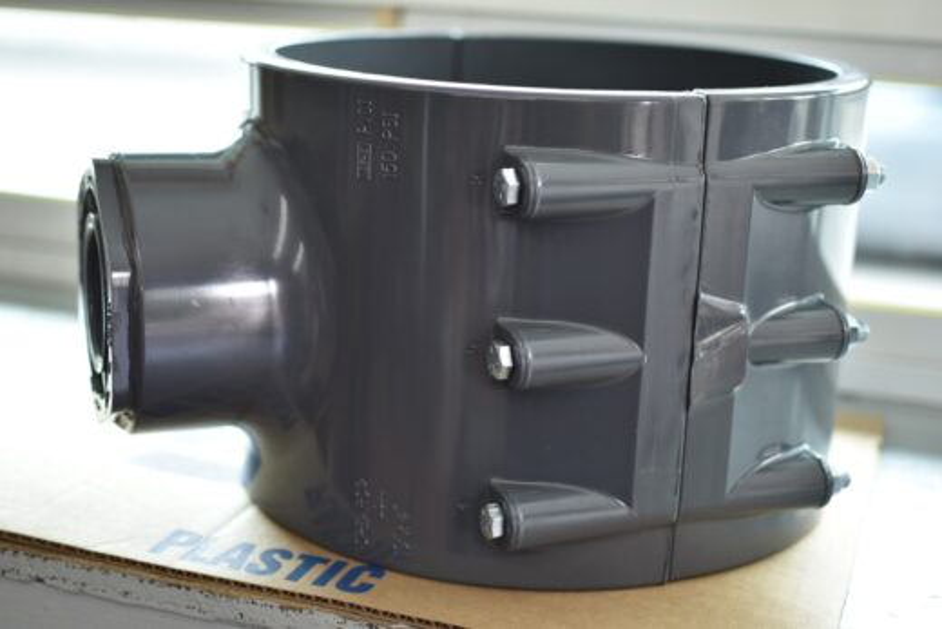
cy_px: 314
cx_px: 471
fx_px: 1374
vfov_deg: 25.8
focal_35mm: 52
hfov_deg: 37.8
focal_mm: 35
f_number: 1.8
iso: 100
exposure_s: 1/60
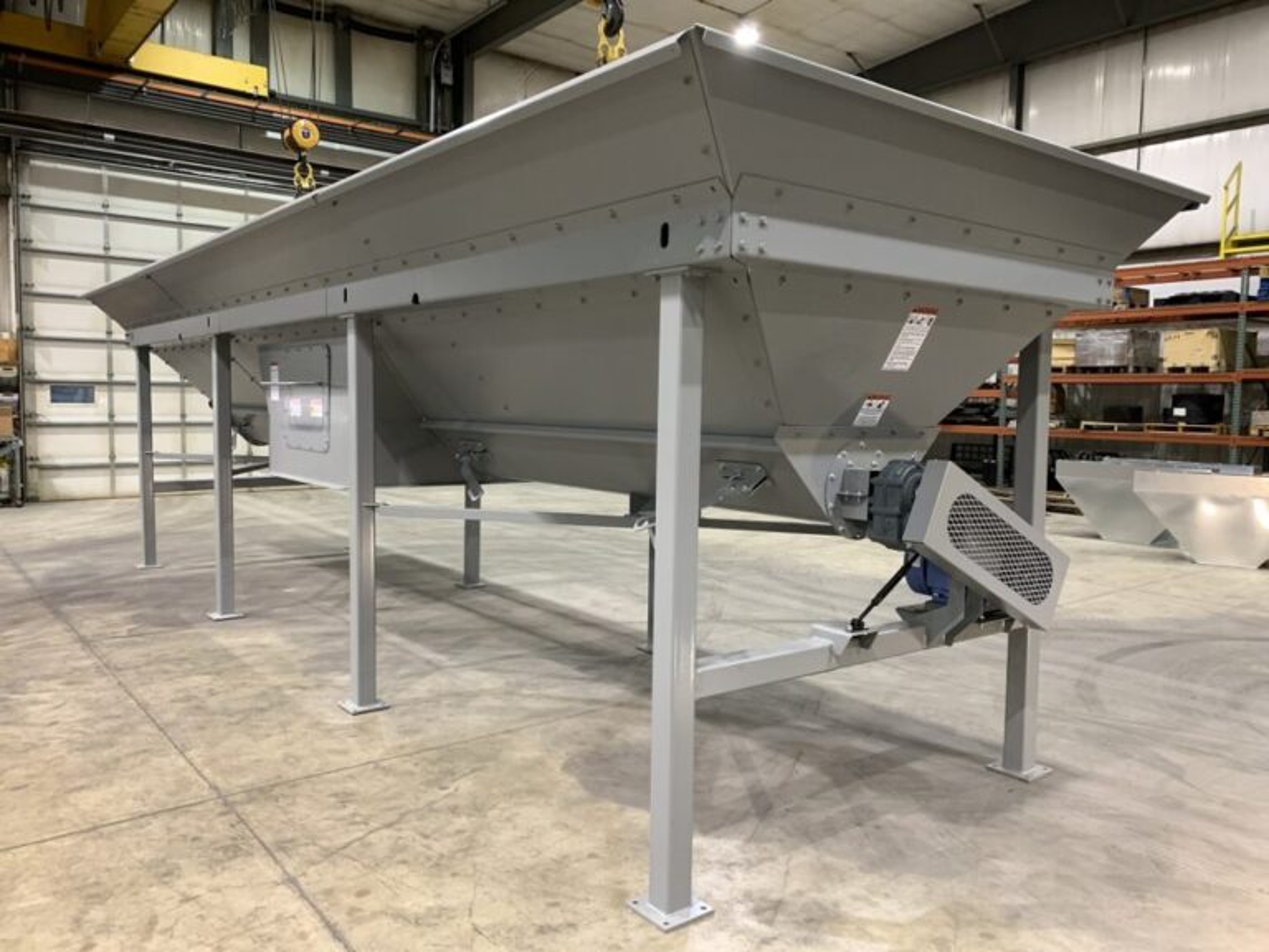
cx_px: 634
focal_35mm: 26
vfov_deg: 53.1
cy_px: 476
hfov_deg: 67.3
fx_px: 953
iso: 250
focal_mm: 4.25
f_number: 1.8
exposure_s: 1/40
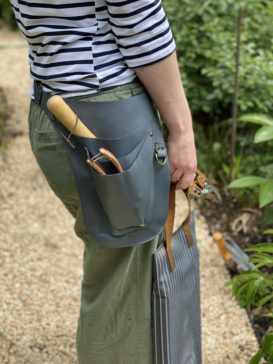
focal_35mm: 52
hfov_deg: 28.0
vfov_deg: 36.8
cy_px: 182
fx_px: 547
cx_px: 136
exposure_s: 1/505
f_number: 2
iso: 20
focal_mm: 6
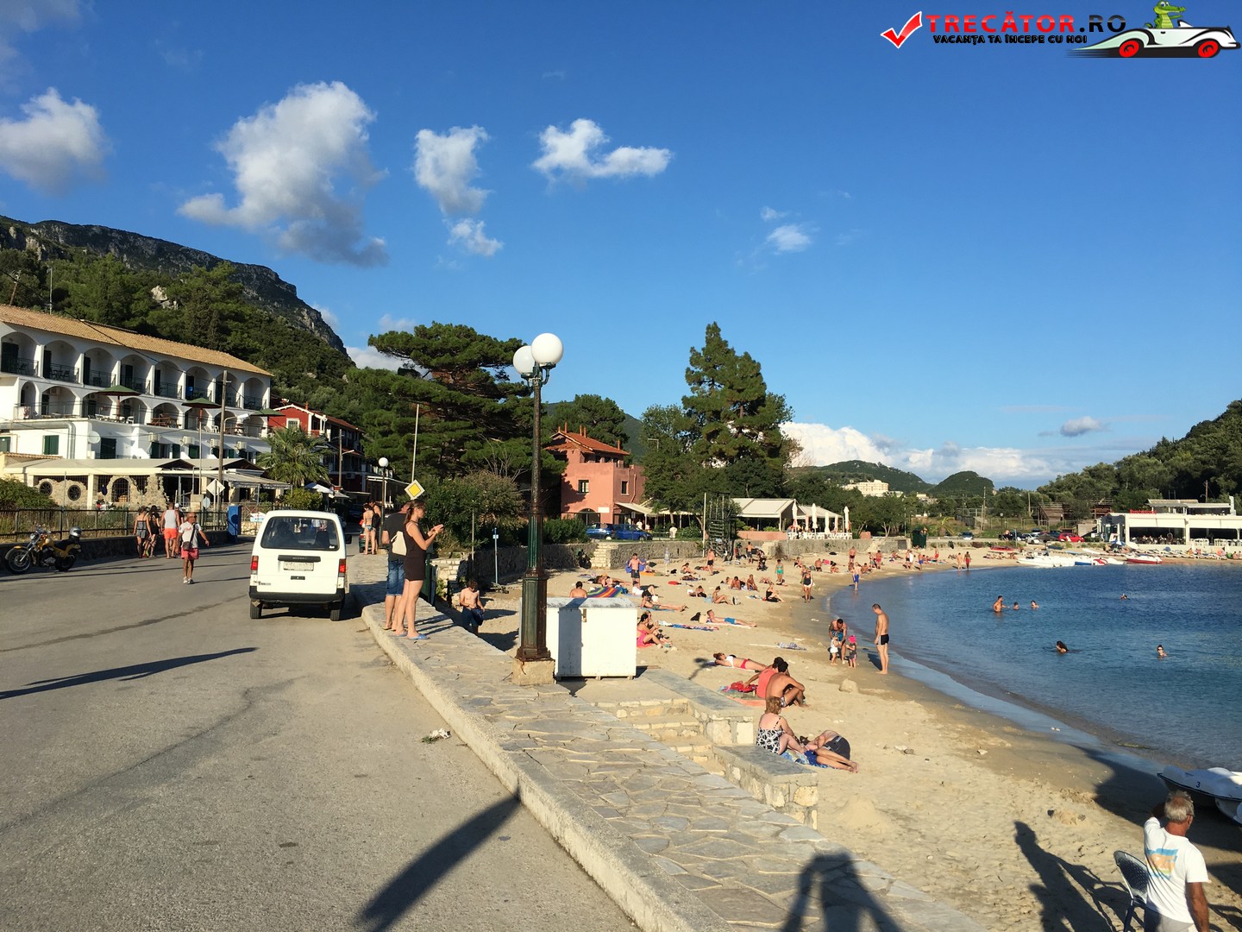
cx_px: 621
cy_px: 466
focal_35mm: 29
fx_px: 1041
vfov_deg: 48.2
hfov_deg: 61.7
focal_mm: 4.15
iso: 25
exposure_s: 1/1832
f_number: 2.2
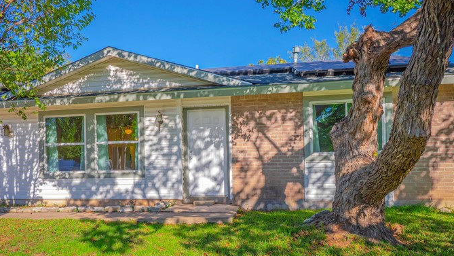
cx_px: 183
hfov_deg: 63.7
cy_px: 166
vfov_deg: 38.6
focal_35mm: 30
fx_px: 361
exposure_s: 1/100
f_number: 10
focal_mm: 9
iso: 200
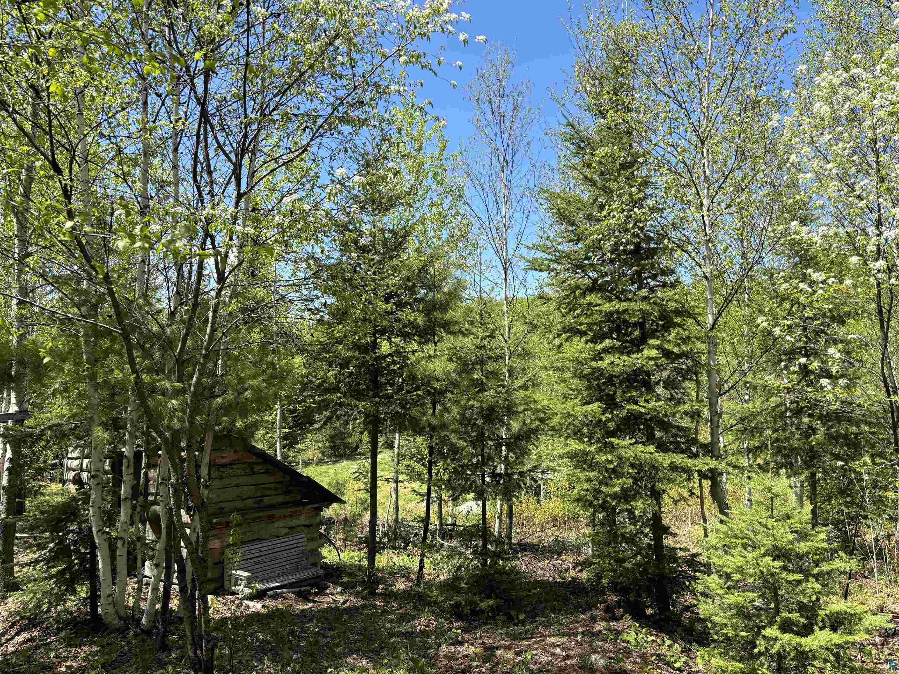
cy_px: 337
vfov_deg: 53.1
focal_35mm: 26
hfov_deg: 67.3
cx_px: 450
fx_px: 675
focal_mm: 5.96
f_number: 1.6
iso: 50
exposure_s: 1/1233
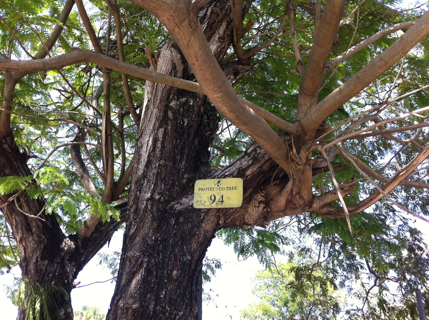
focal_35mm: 35
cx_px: 214
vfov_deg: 40.6
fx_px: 433
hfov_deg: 52.7
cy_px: 160
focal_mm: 3.85
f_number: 2.8
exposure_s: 1/148
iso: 80
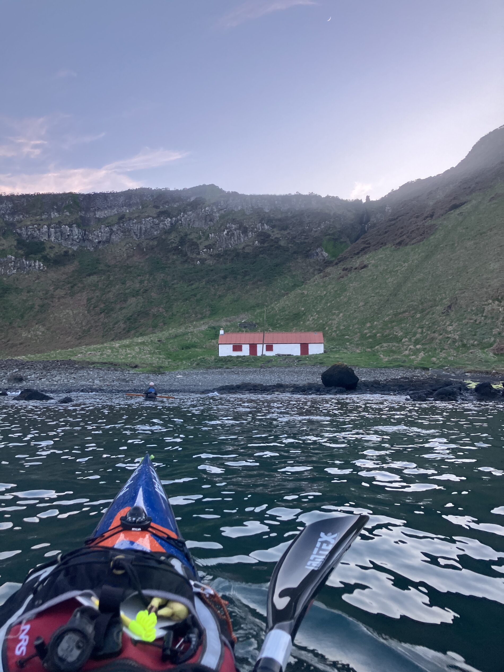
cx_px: 252
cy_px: 336
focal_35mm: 28
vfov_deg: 63.4
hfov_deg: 49.7
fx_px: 544
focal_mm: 3.99
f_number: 1.8
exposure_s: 1/121
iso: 50
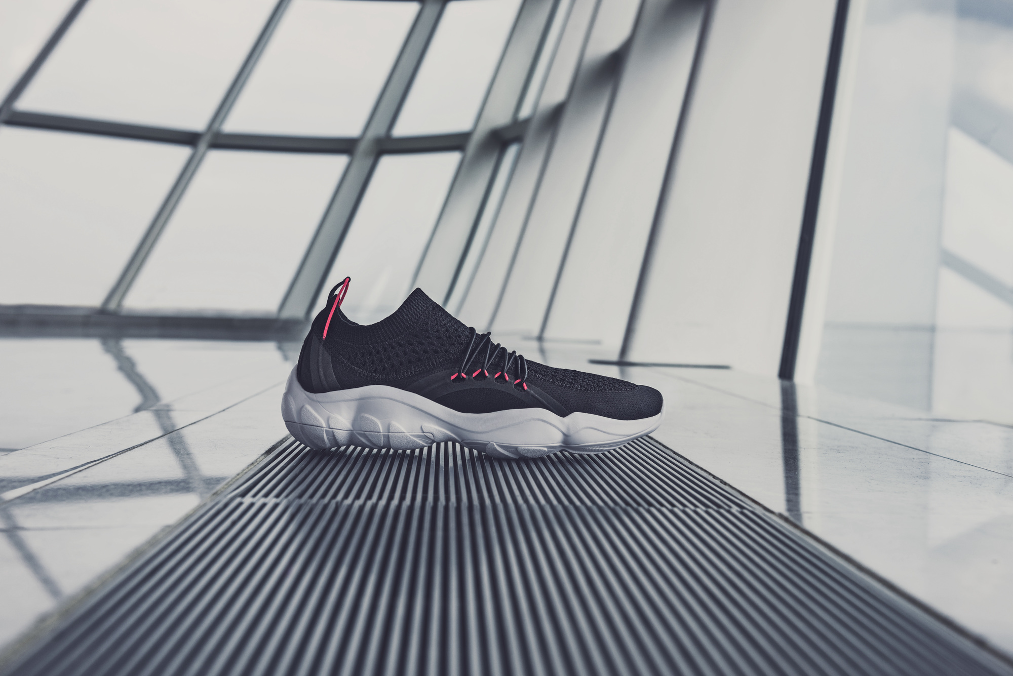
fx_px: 1351
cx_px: 506
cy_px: 338
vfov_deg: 28.1
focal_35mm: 48
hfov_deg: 41.1
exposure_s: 1/320
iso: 400
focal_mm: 48
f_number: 5.6
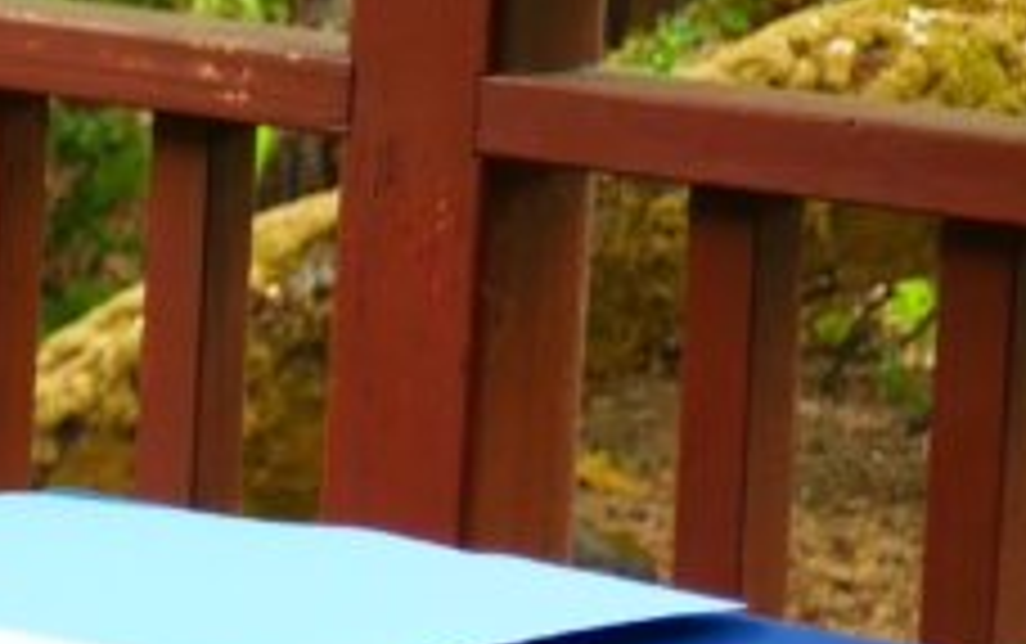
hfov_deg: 8.0
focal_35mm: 246
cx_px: -1215
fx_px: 6885
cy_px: 90
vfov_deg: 5.3
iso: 250
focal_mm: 18.6
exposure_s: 1/80
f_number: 4.1
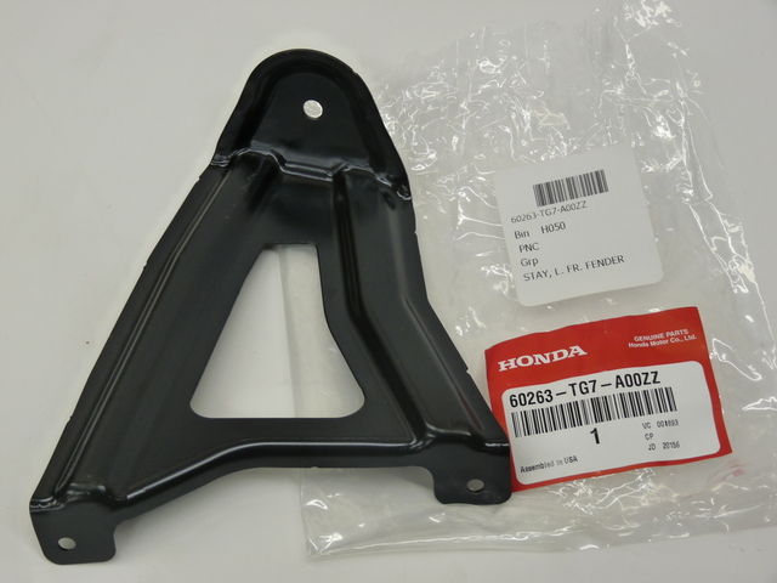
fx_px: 1751
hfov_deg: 25.0
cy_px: 292
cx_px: 388
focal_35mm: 78
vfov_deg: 18.9
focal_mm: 13.8
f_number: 3.4
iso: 160
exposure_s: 1/40
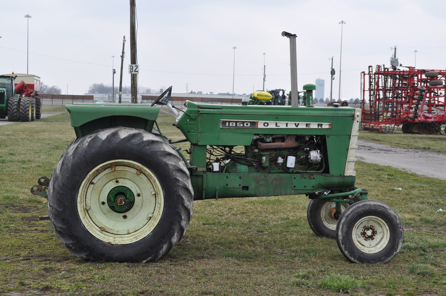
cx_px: 223
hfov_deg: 29.3
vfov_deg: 19.7
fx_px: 854
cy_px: 148
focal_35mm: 69
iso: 200
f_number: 8
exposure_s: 1/250
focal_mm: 46
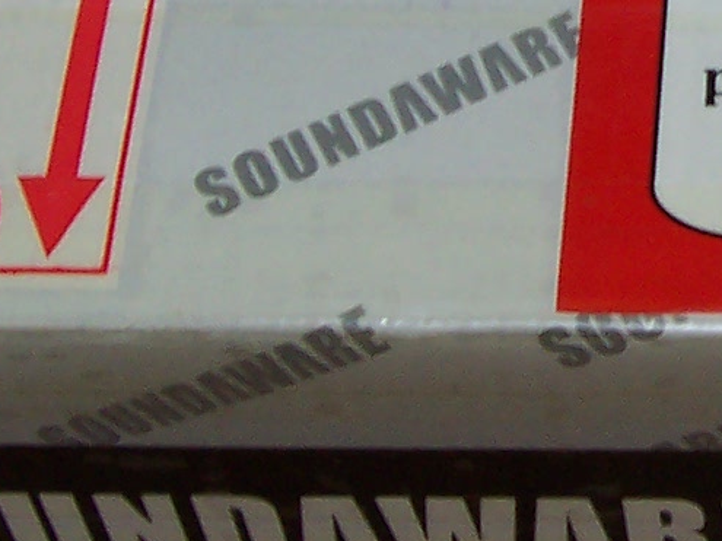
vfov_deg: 9.6
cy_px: -114
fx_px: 3170
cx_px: 947
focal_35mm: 152
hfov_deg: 12.6
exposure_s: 1/30
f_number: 2.8
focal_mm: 5.6
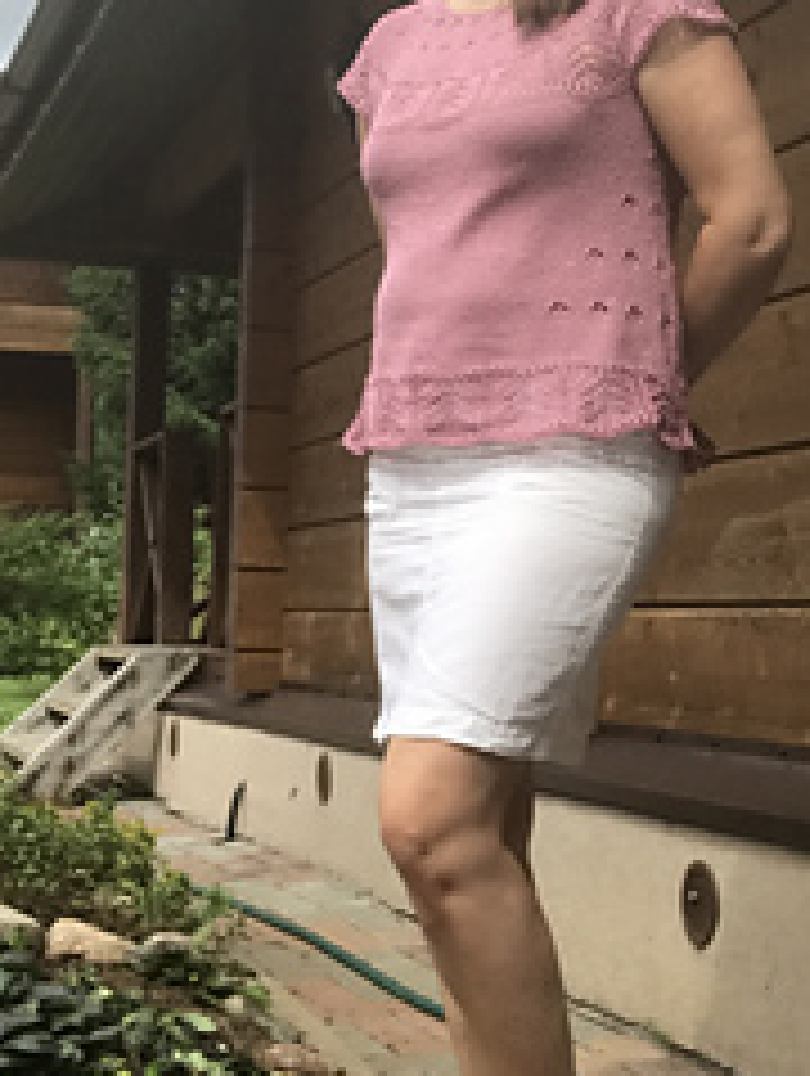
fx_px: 2085
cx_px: 522
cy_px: 405
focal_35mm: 67
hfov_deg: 21.9
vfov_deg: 28.8
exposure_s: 1/557
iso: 25
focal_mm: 2.87
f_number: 2.2
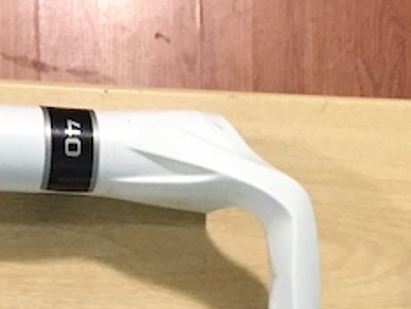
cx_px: 165
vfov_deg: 13.8
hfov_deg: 19.8
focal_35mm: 99
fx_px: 1177
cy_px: 504
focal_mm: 4.15
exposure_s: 1/30
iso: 250
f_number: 2.2
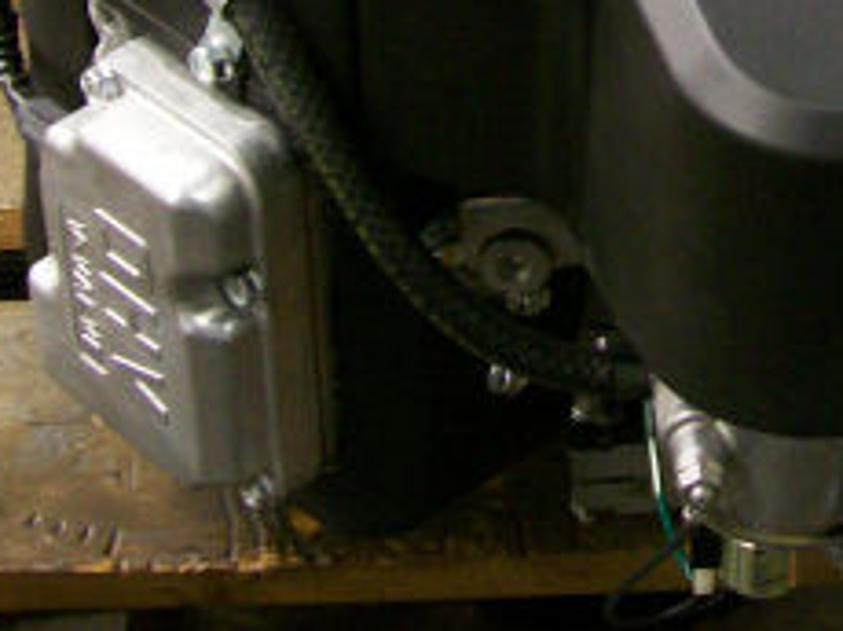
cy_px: -92
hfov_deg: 20.6
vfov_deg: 15.2
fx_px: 2287
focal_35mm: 94
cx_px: 722
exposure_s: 1/8
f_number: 2.7
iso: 160
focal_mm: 6
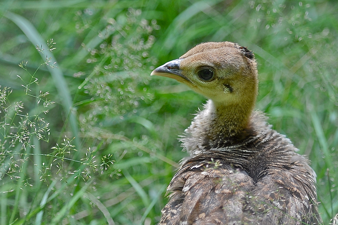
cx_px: 169
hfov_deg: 13.0
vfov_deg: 8.7
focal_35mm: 158
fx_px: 1479
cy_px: 112
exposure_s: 1/500
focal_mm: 105
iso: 200
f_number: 2.8
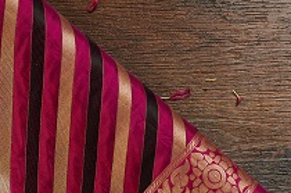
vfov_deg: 7.1
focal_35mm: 188
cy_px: 329
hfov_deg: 10.5
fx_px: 1516
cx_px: -160
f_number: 8
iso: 320
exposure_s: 1/200
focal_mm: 50
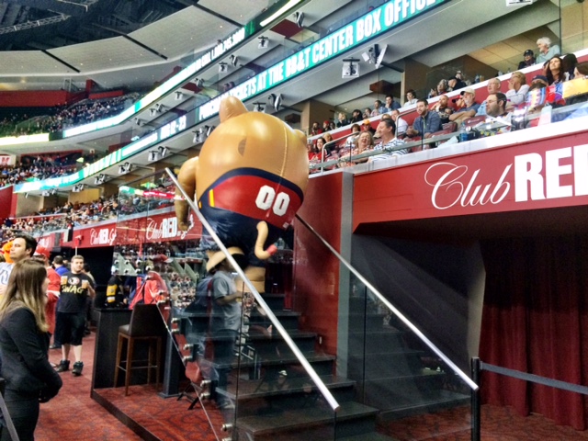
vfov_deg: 48.2
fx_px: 493
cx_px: 294
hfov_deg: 61.7
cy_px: 220
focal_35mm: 29
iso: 160
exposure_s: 1/30
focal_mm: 4.15
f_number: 2.2
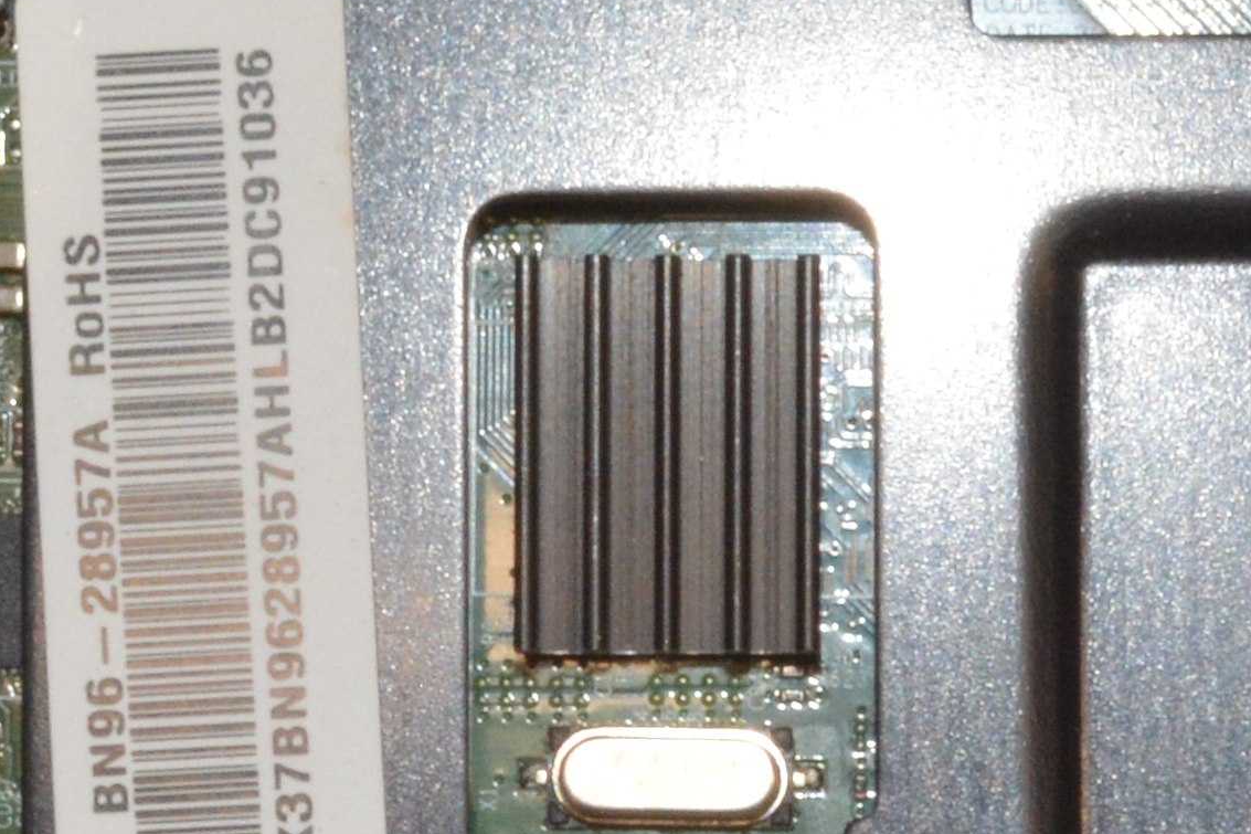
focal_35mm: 199
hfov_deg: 10.4
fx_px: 6902
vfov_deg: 6.9
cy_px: 679
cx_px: 749
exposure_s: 1/60
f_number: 25
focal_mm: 25
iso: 1250
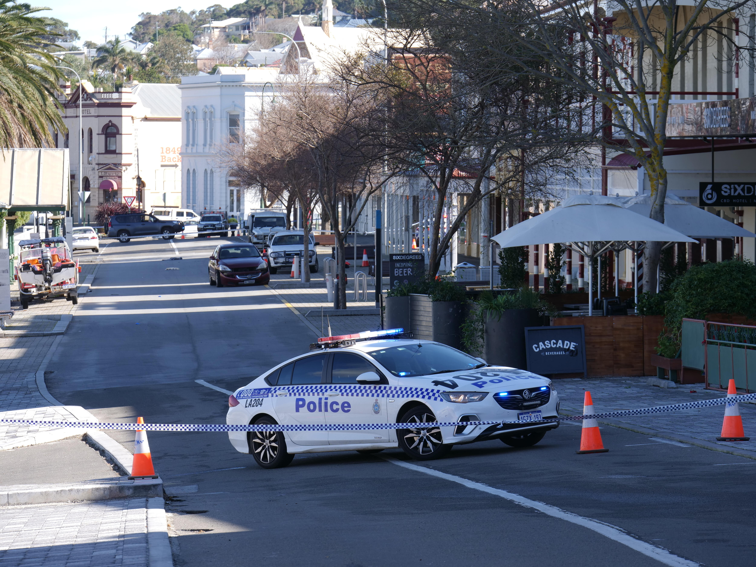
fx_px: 4368
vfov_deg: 7.4
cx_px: 378
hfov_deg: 9.9
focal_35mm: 200
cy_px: 284
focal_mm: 100
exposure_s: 1/125
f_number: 6.3
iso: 100
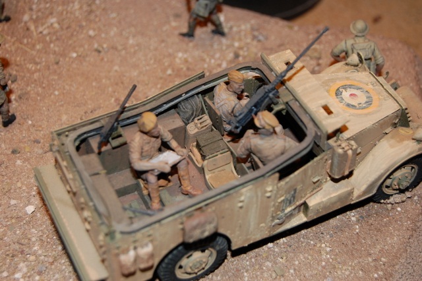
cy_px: 140
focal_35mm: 69
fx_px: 808
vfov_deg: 19.7
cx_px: 211
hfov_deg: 29.3
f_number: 5.6
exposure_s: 1/125
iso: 200
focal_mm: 46
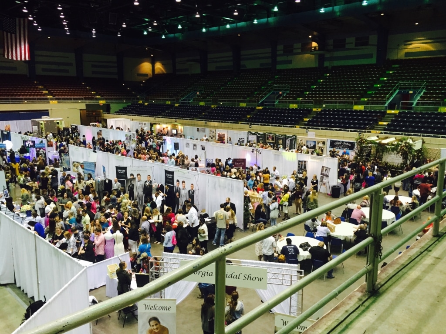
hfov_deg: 61.7
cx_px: 223
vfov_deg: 48.2
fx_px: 374
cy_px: 167
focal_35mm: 29
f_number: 2.2
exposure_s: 1/30
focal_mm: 4.15
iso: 125
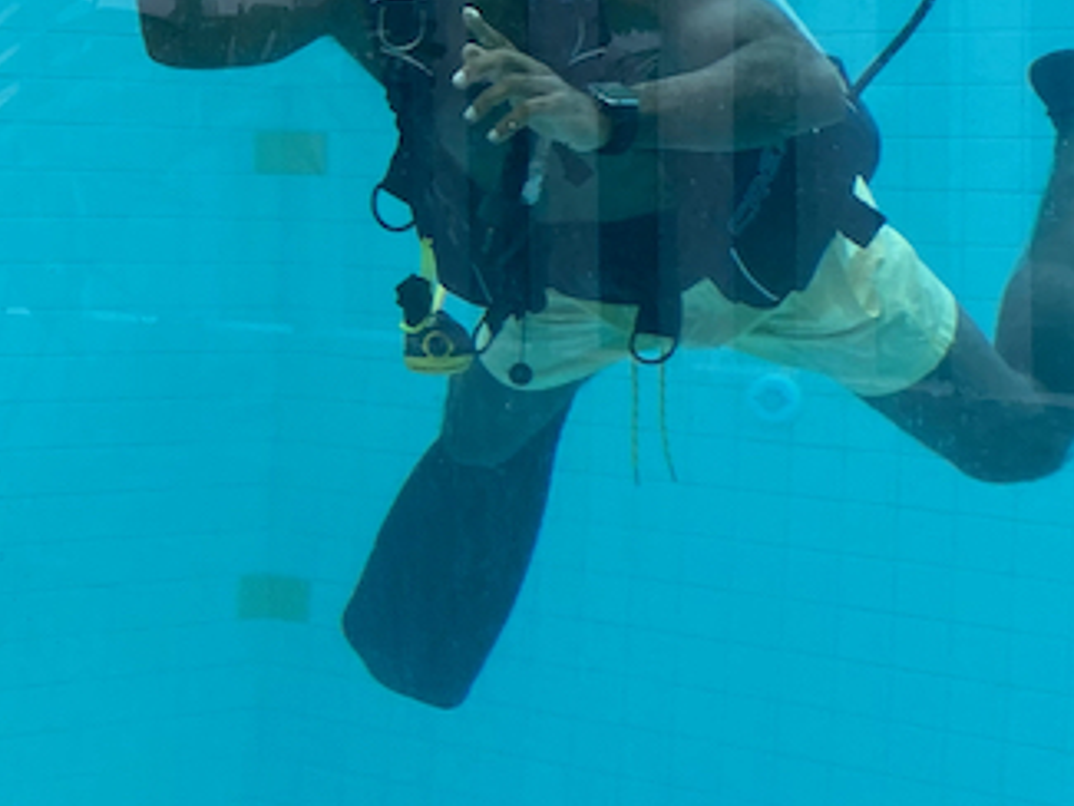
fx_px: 2545
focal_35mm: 82
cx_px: -443
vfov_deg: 17.8
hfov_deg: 20.9
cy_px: 99
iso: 32
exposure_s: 1/230
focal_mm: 4.25
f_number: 1.8
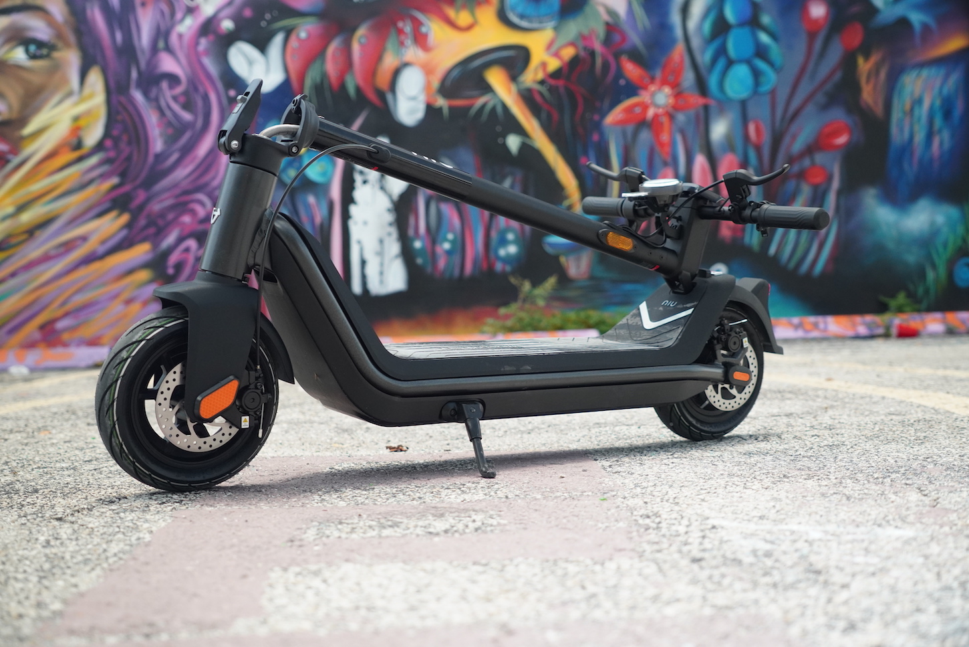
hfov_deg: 41.1
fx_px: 1292
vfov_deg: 28.1
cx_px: 484
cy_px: 324
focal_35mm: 48
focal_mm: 32
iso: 1000
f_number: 2.8
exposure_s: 1/50
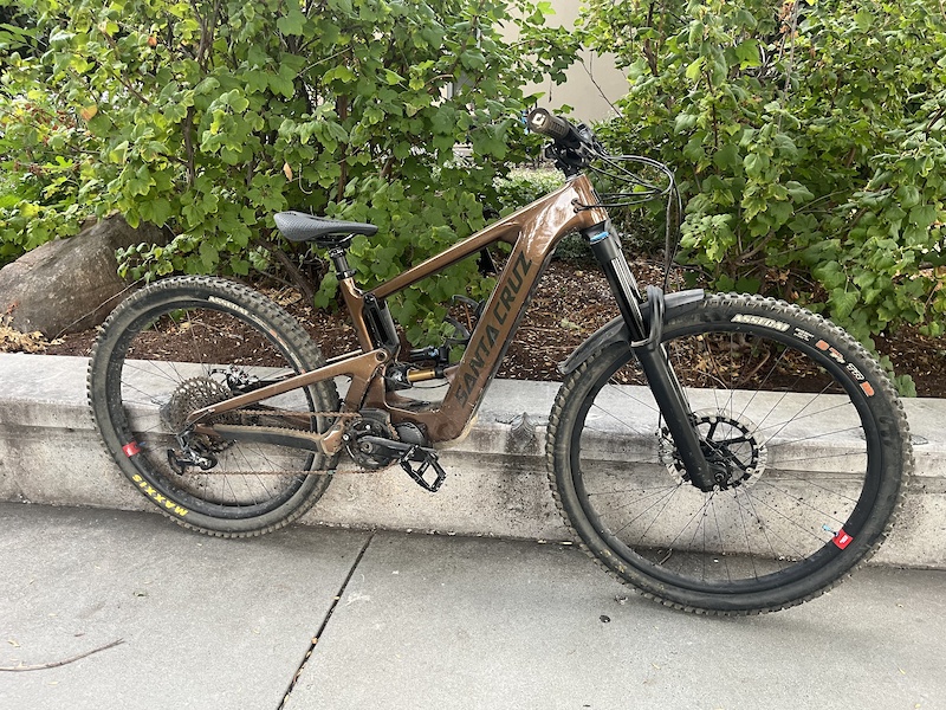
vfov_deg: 53.1
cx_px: 473
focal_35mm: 26
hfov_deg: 67.3
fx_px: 711
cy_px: 355
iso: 125
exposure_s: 1/75
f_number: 1.6
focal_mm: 5.1
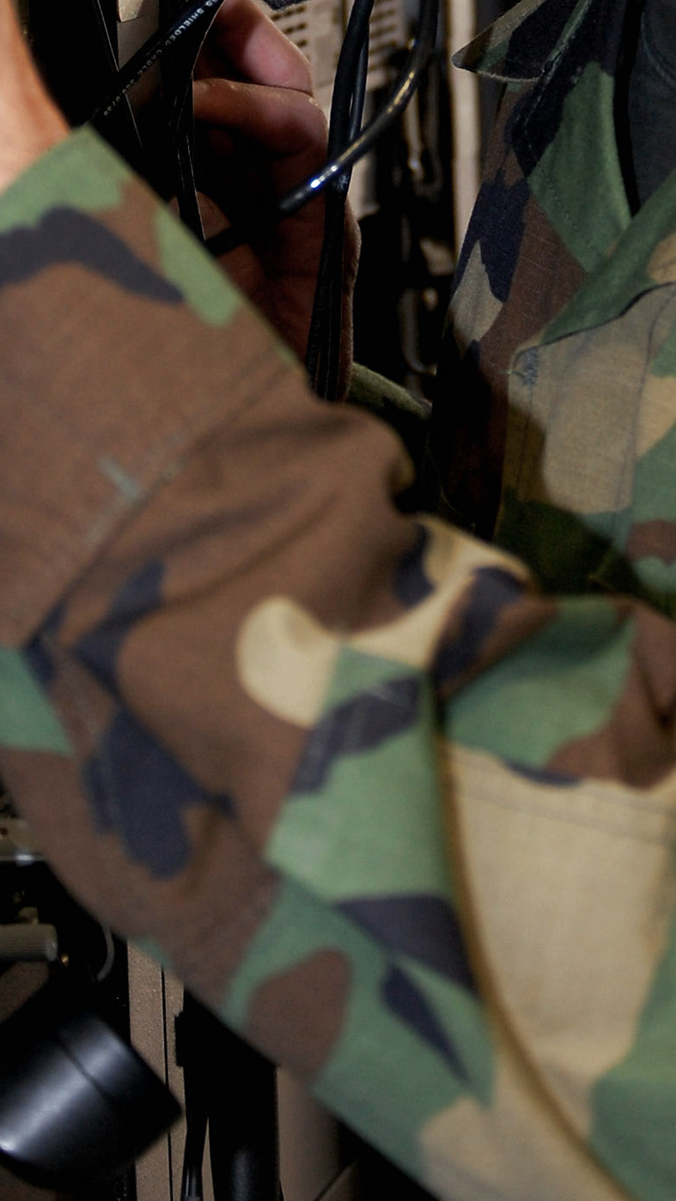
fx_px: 5899
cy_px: -33
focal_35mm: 185
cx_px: 447
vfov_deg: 11.5
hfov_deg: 6.6
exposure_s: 1/60
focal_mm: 55
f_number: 4
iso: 400
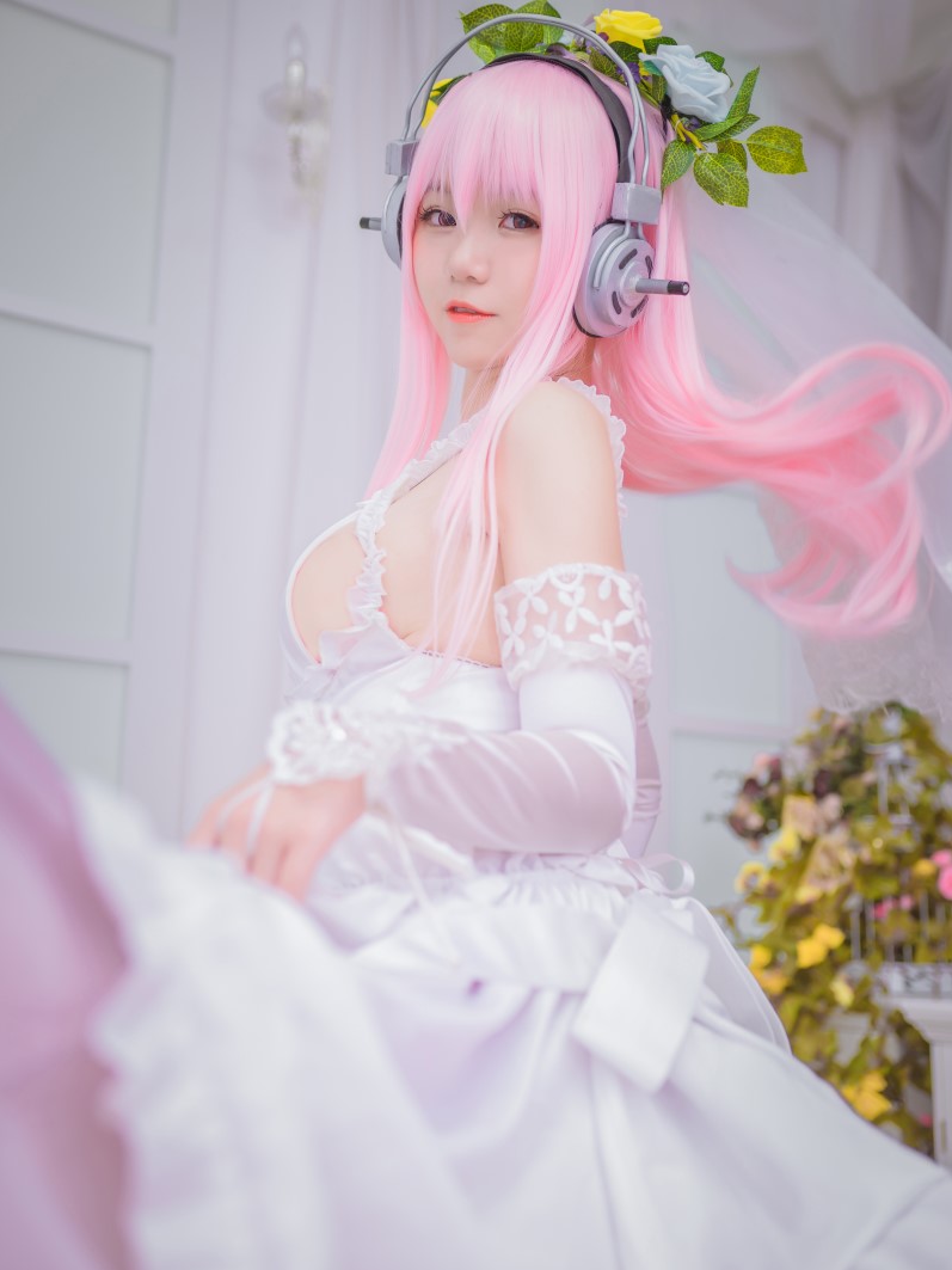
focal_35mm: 38
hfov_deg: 37.7
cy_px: 659
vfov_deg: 49.0
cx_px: 477
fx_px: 1394
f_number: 2
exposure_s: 1/125
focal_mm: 35
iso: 80
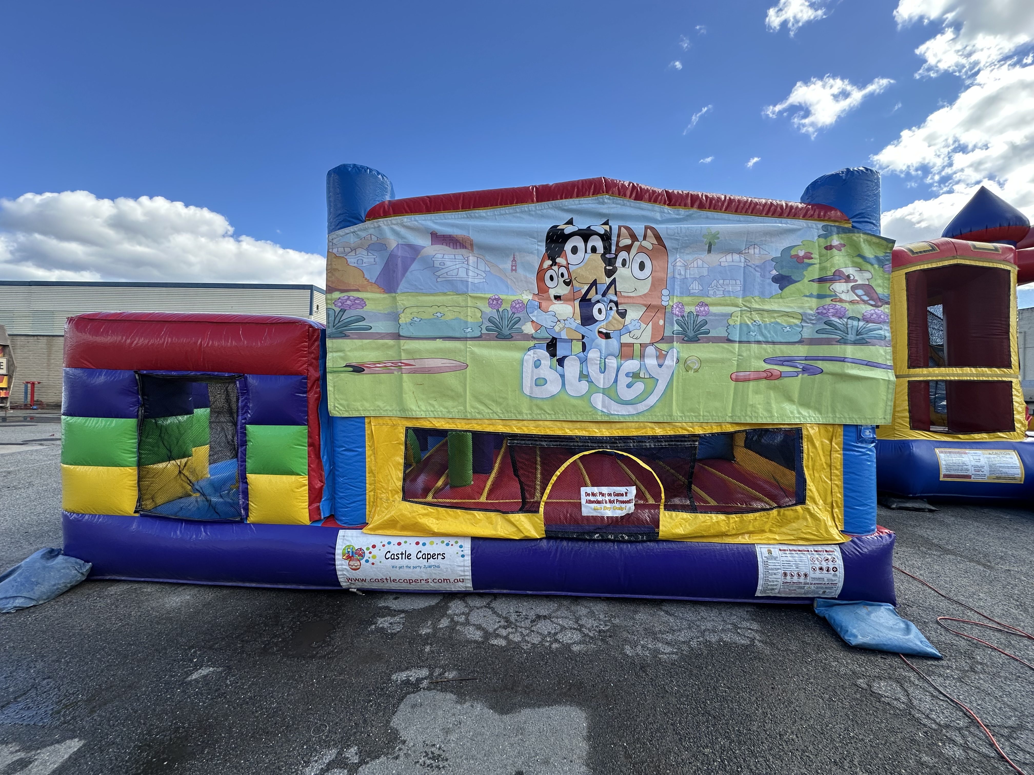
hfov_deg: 102.1
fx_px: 418
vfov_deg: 85.7
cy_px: 388
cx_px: 517
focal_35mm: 14
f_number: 2.2
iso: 40
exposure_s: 1/561
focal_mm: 2.22
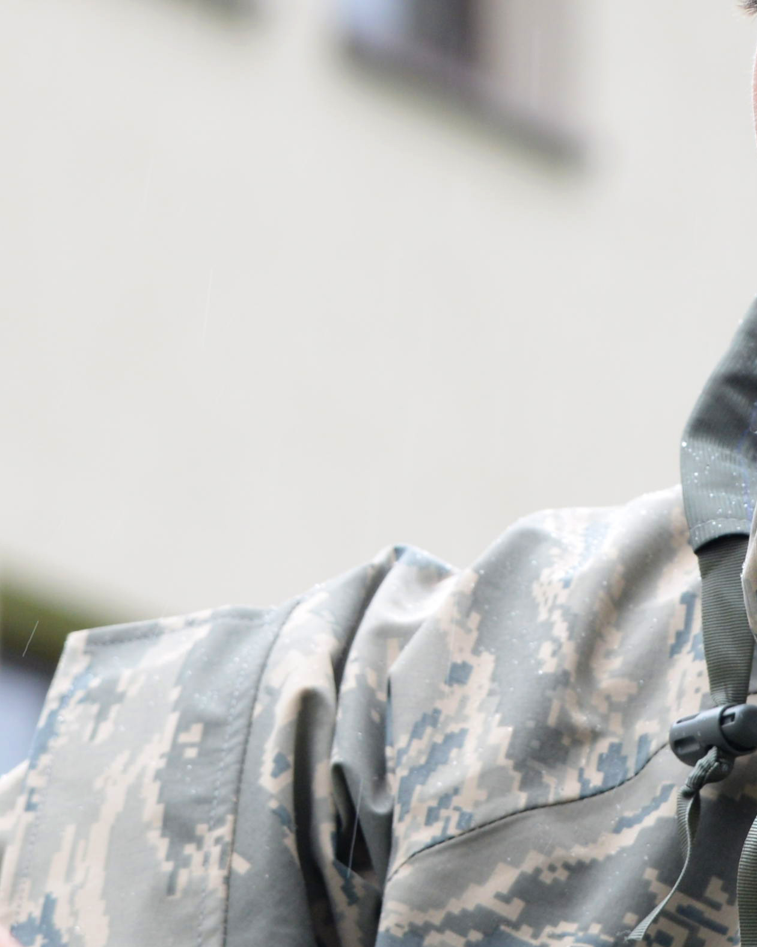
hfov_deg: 3.8
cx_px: 605
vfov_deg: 4.8
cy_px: 183
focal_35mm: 402
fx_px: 11259
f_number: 7.1
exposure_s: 1/160
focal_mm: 112
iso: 640
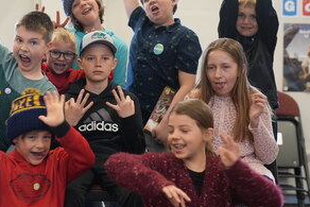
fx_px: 913
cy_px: 75
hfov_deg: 19.2
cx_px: 92
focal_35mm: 106
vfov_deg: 12.9
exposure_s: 1/80
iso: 500
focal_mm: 62
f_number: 2.8
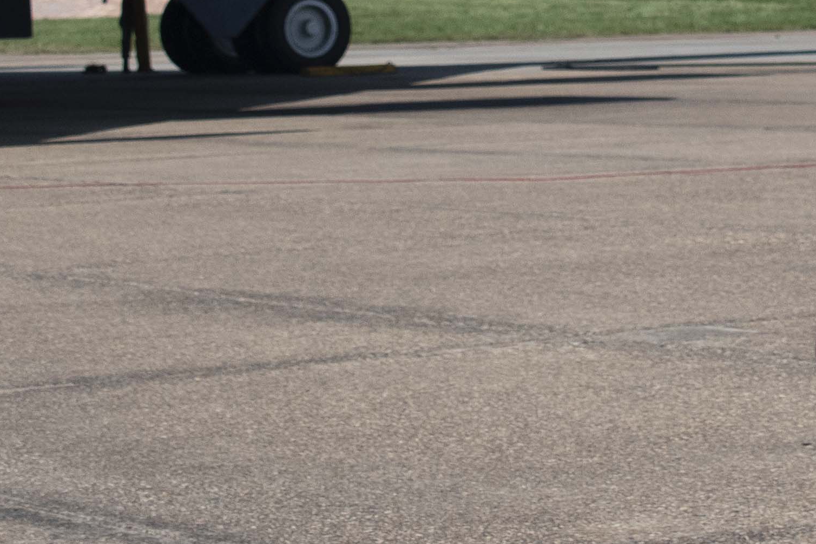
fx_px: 4393
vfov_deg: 7.0
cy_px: -57
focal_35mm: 194
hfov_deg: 10.6
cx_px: 543
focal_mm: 35
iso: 500
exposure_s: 1/6400
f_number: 5
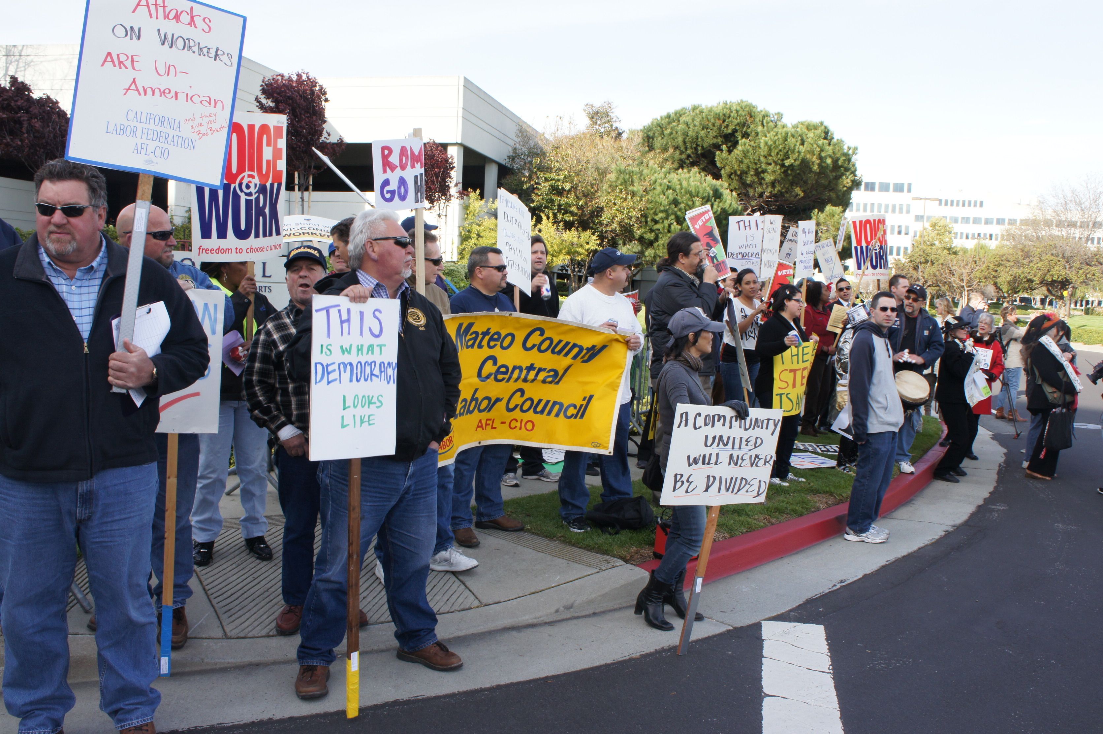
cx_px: 552
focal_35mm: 30
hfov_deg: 62.0
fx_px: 918
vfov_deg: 43.5
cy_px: 367
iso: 200
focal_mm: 20
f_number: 11
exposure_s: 1/100
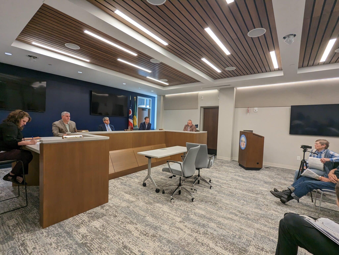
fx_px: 157
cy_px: 128
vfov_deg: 78.2
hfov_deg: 94.4
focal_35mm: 16
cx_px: 170
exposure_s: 1/118
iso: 143
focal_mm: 2.35
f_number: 2.2
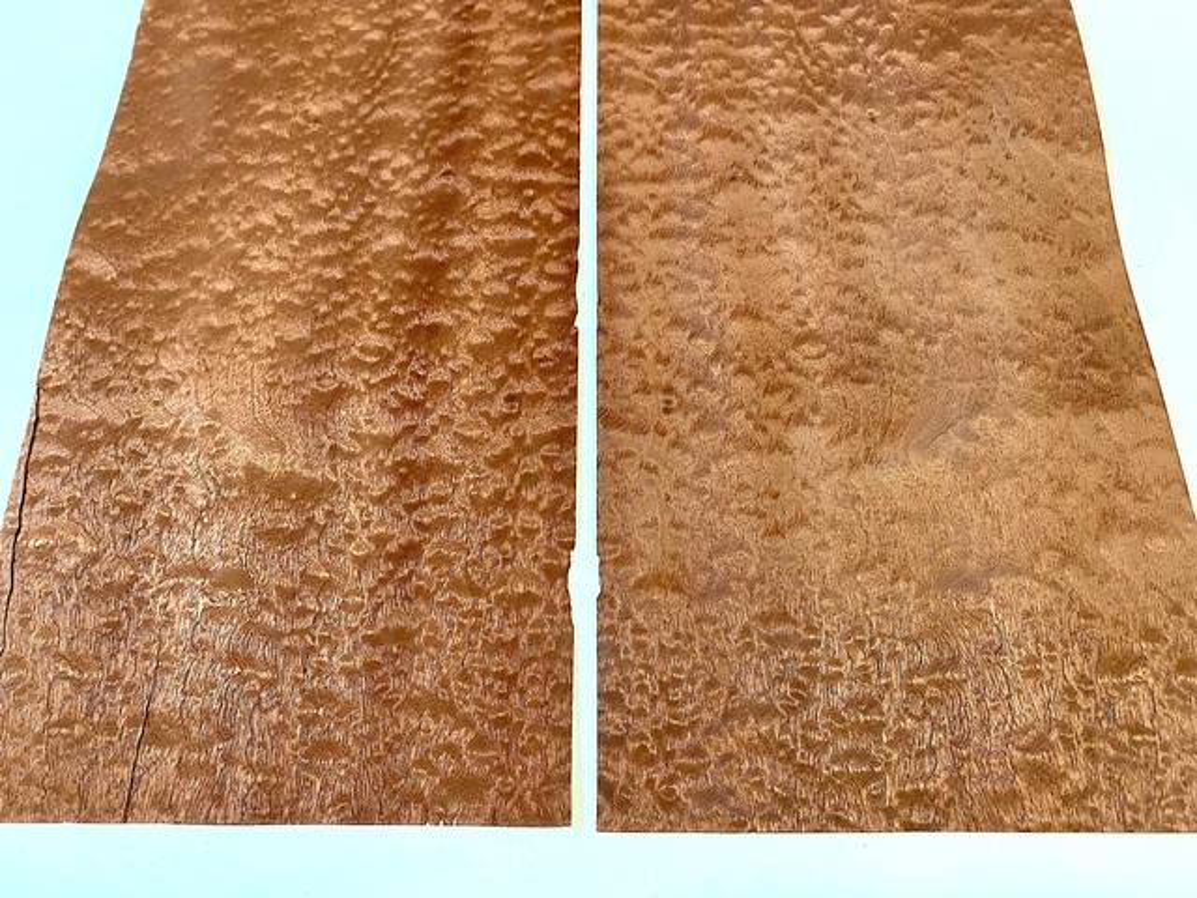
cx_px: 598
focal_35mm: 26
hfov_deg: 67.3
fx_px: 899
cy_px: 449
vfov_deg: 53.1
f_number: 1.8
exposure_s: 1/60
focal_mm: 4.25
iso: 200
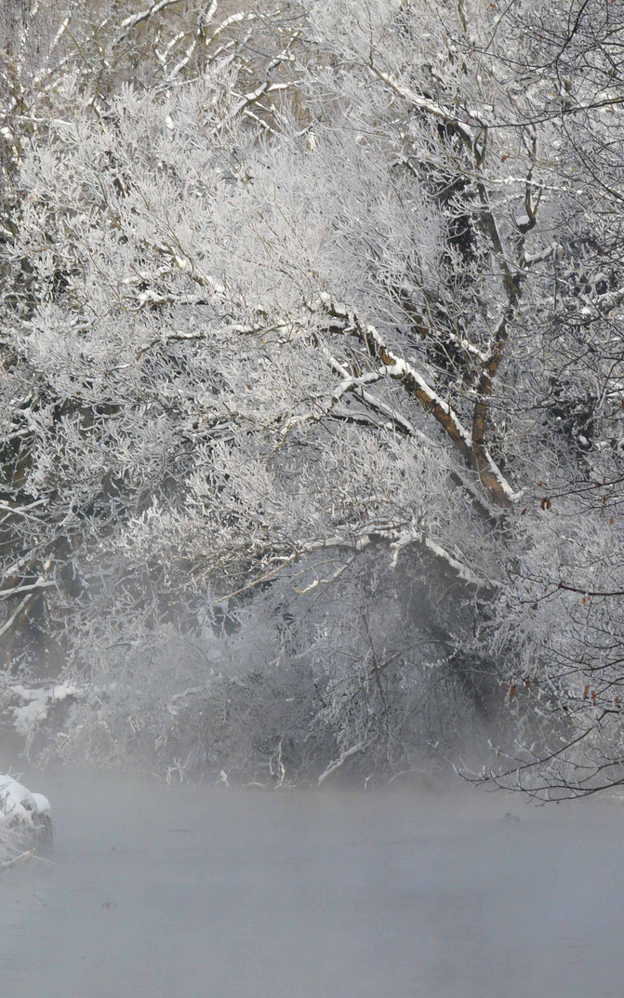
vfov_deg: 9.4
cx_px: 335
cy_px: 500
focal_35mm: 224
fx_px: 6093
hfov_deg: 5.9
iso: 100
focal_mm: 34.5
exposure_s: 1/320
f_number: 5.6
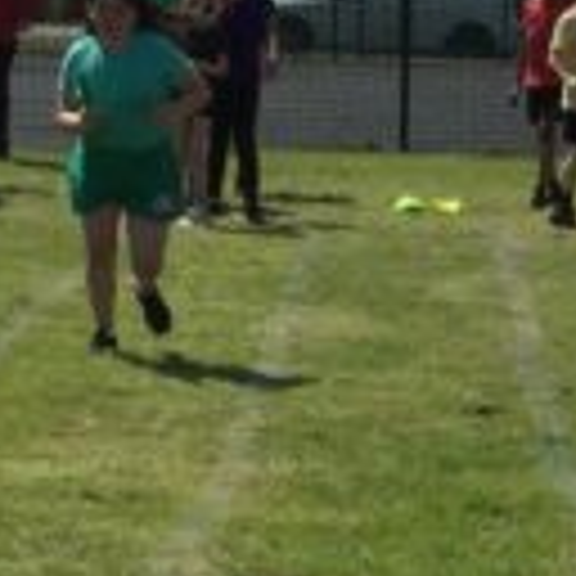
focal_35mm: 219
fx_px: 4123
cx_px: 518
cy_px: 342
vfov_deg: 8.0
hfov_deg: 8.0
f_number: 2.4
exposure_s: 1/3135
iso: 25
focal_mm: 3.3
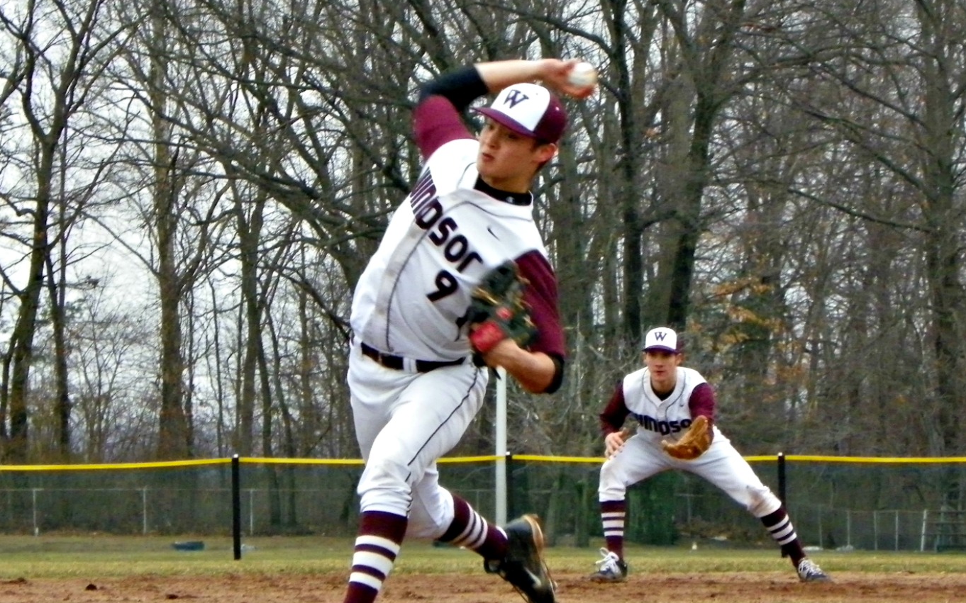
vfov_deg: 5.2
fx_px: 6660
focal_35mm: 253
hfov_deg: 8.3
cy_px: 360
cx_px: 484
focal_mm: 42.3
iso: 250
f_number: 4.5
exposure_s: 1/320
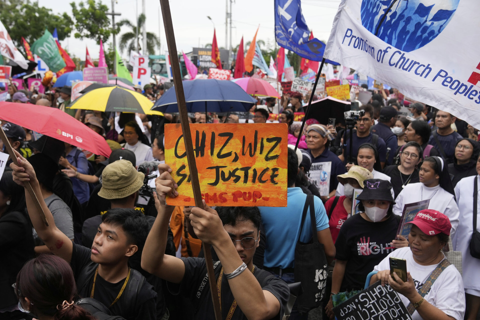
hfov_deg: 58.6
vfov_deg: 41.1
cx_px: 214
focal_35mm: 32
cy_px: 165
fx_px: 427
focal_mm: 24
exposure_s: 1/1000
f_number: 4
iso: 400
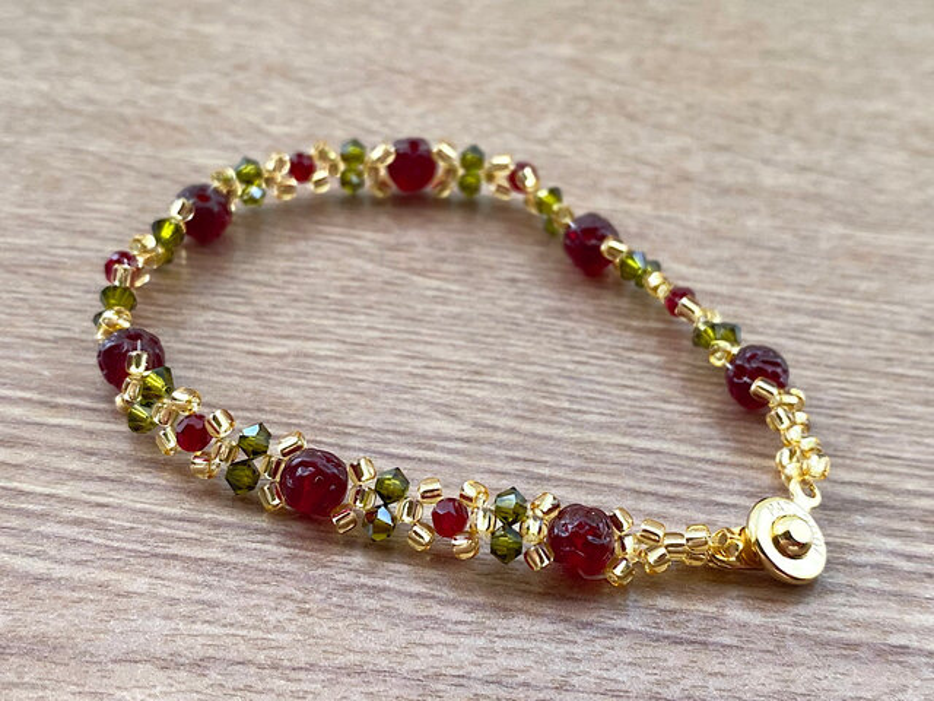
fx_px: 675
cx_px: 467
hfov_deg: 69.4
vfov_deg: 54.9
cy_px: 350
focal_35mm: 25
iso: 125
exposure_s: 1/107
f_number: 1.8
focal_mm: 4.25
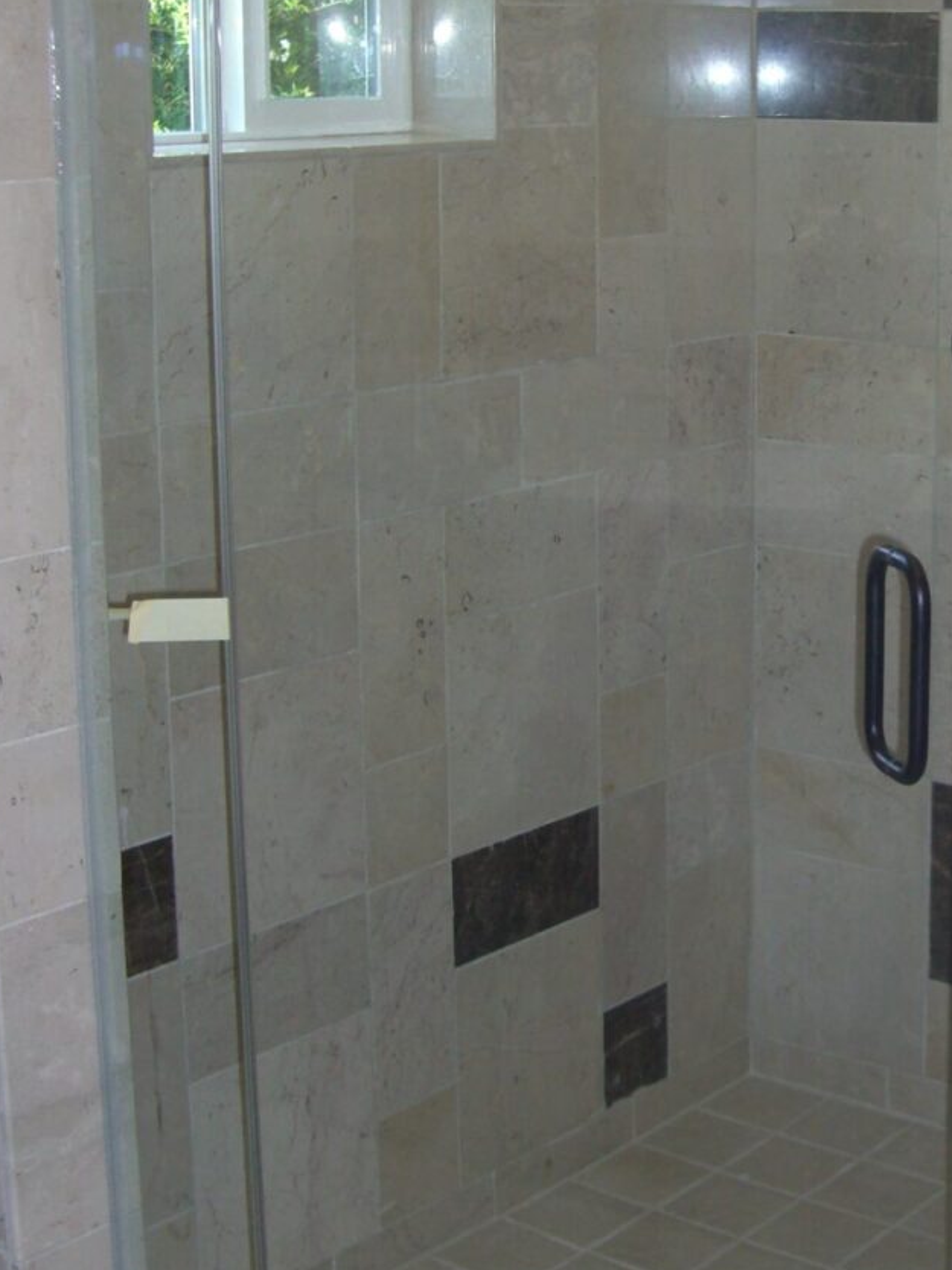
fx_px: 2568
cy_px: 603
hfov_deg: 20.7
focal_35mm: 70
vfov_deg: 27.8
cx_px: 810
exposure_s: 1/60
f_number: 2.8
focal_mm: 7.9
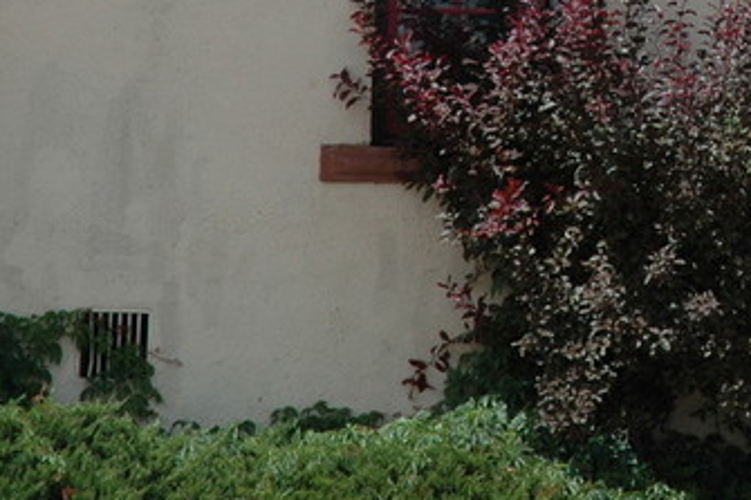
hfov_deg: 7.2
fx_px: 5901
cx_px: 809
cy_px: -150
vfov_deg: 4.8
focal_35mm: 283
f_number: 9
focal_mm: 70
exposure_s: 1/320
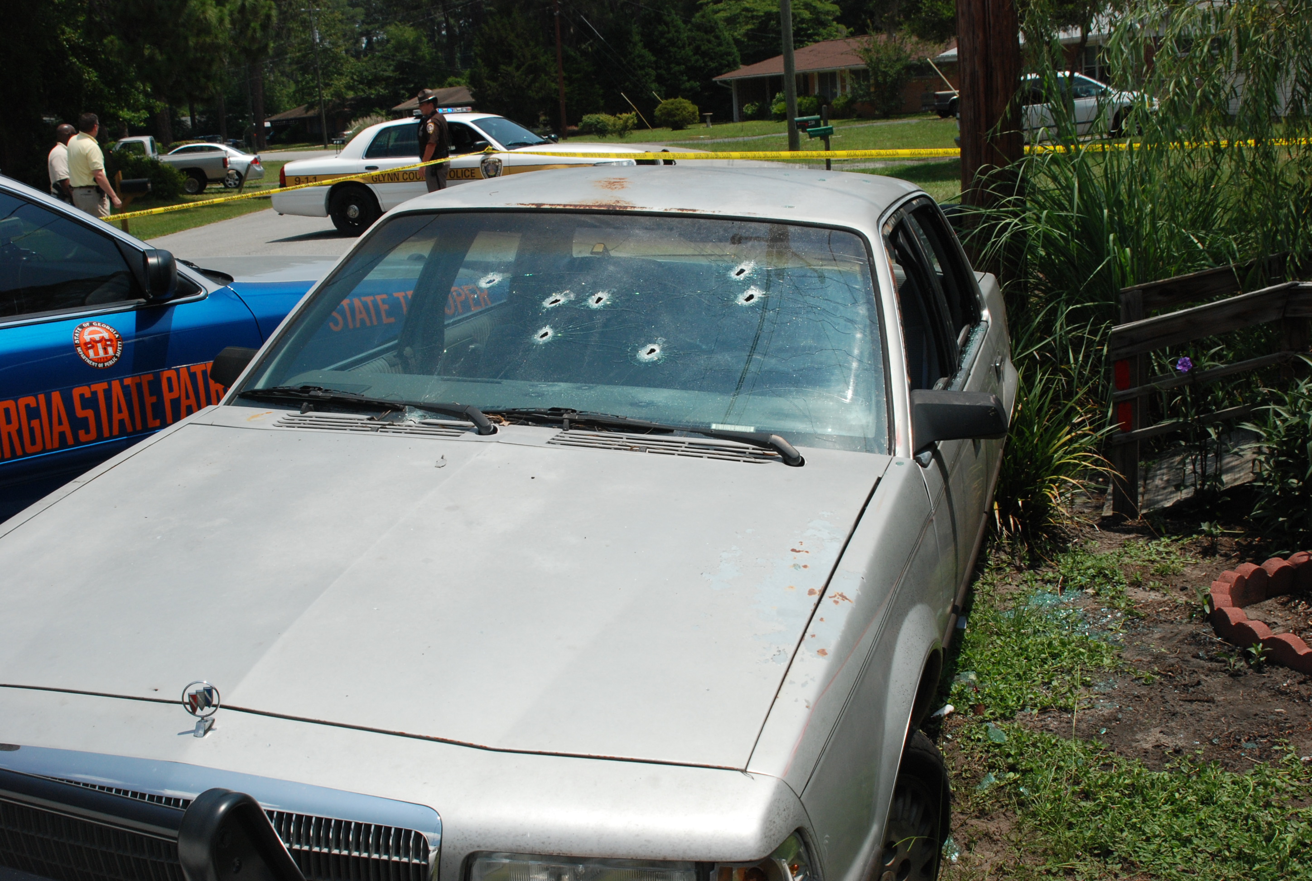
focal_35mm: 42
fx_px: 1534
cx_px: 656
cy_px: 440
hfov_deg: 46.3
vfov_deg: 32.0
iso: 400
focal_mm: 28
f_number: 13
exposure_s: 1/640
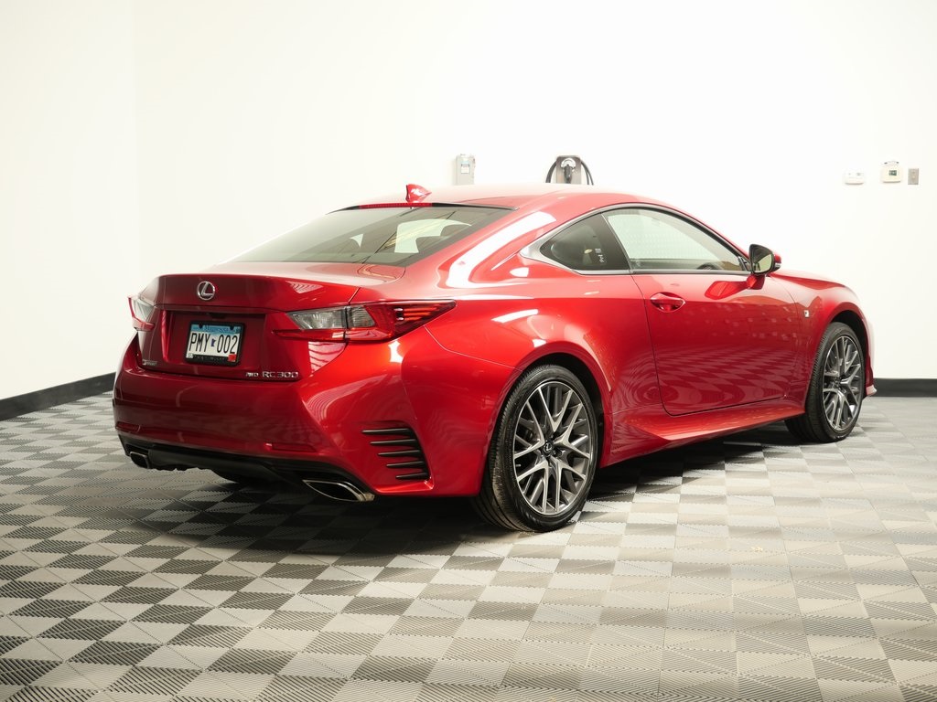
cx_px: 468
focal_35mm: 44
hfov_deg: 42.9
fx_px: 1191
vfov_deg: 32.9
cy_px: 351
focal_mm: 22
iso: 250
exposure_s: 1/200
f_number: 4.2
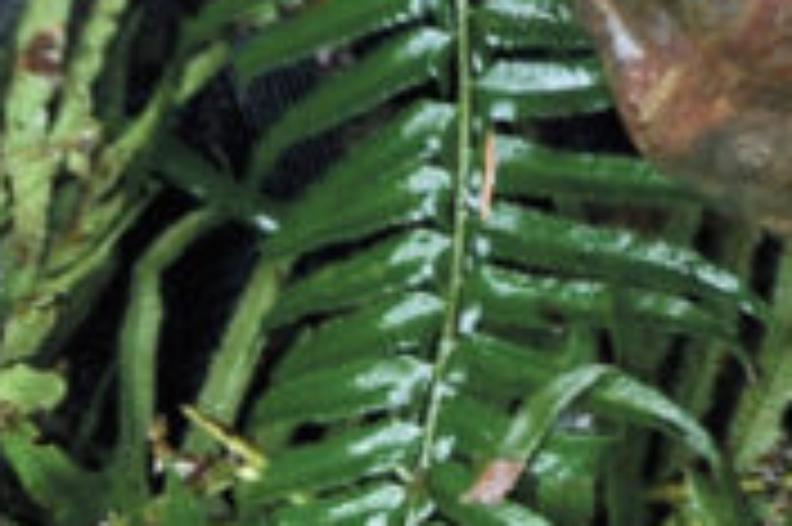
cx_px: 1782
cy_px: -1187
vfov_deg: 5.3
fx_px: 5253
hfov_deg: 8.1
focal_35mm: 239
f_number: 4.5
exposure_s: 1/80
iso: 1600
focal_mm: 35
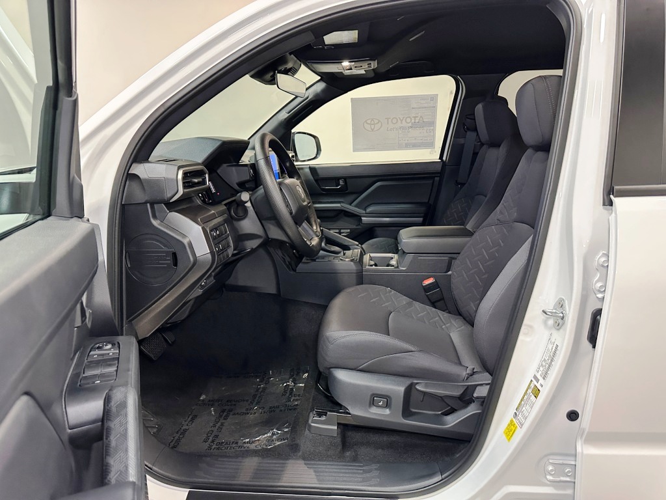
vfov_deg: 56.8
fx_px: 462
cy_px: 250
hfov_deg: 71.6
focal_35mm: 24
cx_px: 333
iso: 500
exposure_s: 1/60
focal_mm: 6.86
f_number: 1.78
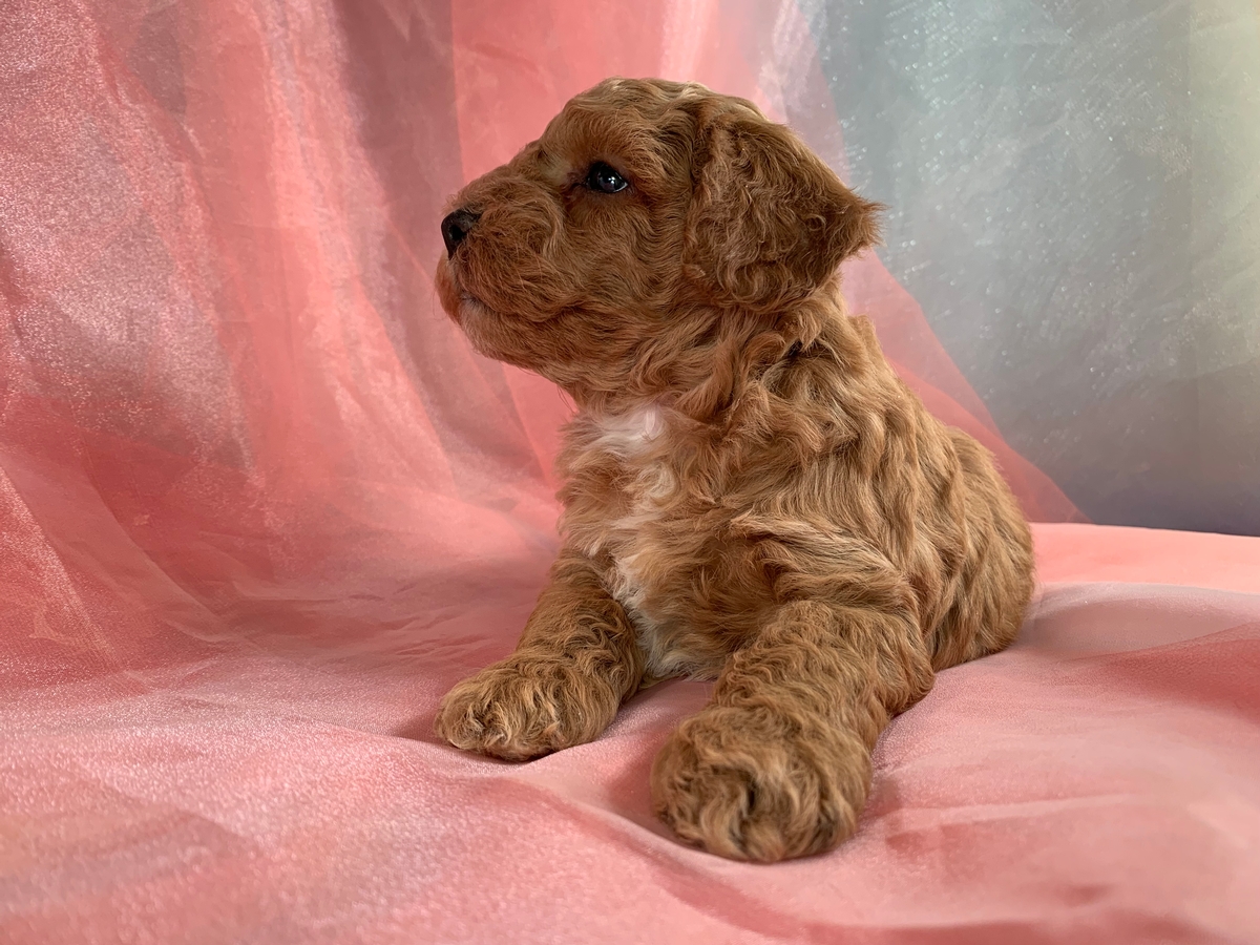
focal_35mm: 26
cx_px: 630
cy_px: 472
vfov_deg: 53.1
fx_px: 946
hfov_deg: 67.3
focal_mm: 4.25
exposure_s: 1/60
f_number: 1.8
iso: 50
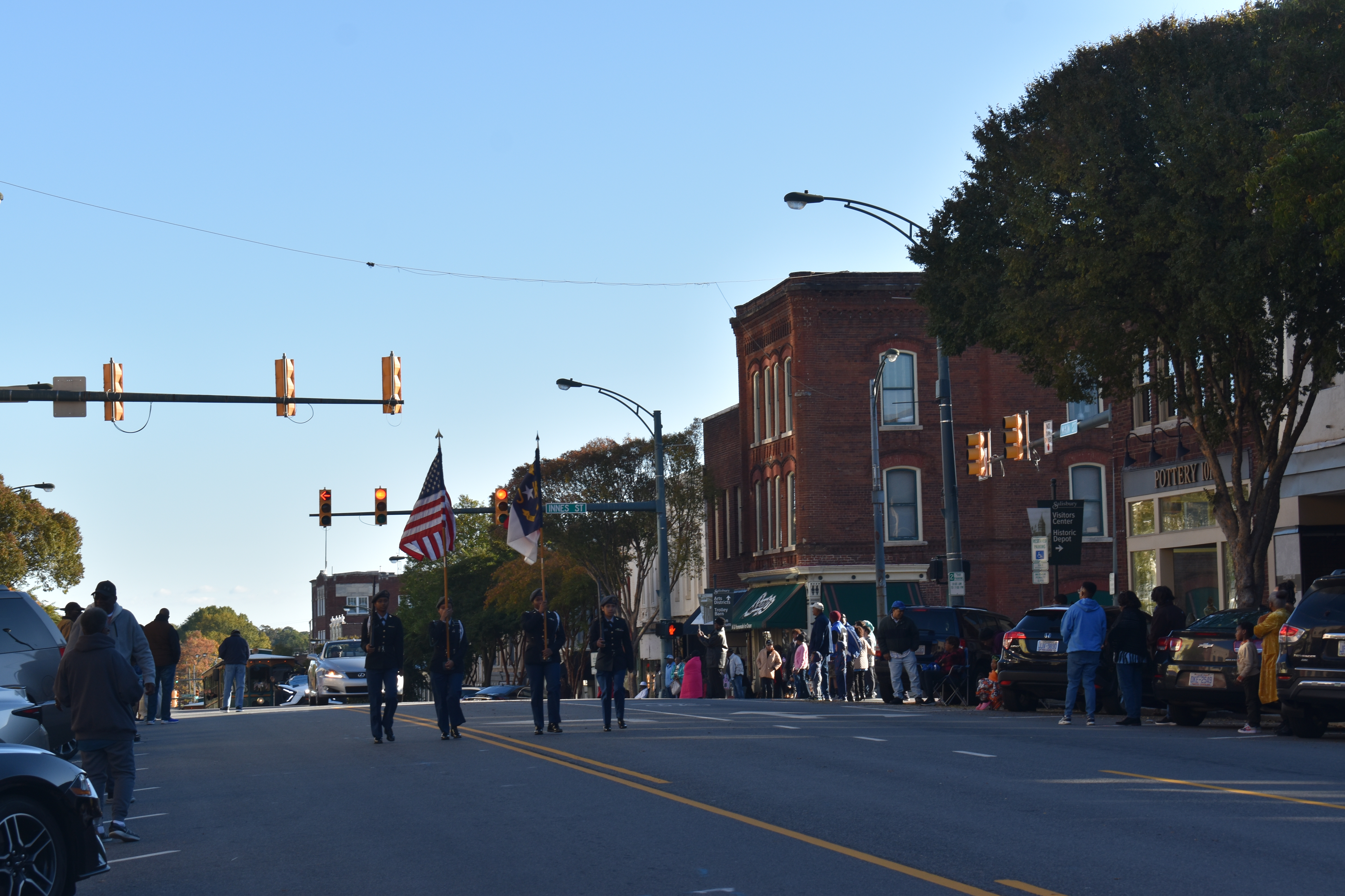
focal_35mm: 82
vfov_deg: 16.6
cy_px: 448
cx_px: 672
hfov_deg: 24.6
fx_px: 3082
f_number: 8
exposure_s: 1/250
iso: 160
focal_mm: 55
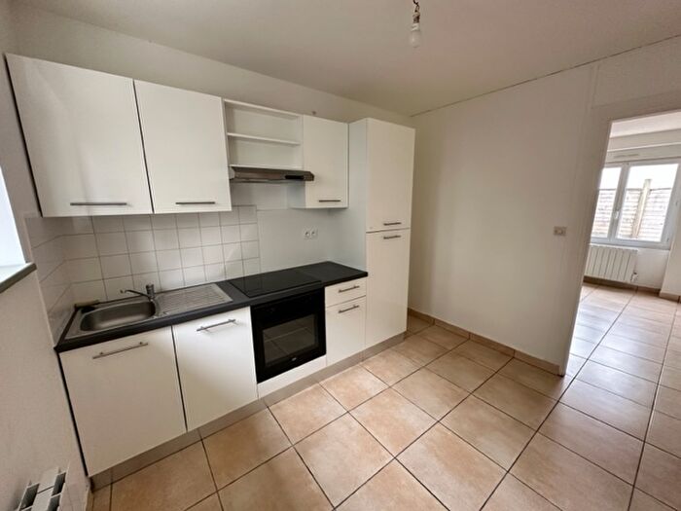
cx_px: 340
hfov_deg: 102.1
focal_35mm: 14
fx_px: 275
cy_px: 256
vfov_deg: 85.7
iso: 200
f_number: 2.2
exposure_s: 1/99
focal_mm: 2.22
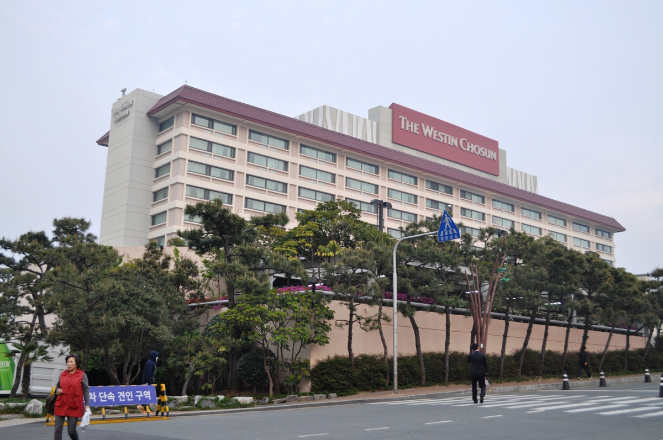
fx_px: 717
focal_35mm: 39
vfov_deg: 34.1
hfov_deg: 49.6
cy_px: 220
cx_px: 332
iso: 400
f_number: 5
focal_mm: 26
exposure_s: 1/100
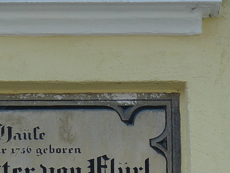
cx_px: -13
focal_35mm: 499
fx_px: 3315
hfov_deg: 4.0
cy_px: 205
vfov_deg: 3.0
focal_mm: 34.2
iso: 100
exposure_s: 1/200
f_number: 4
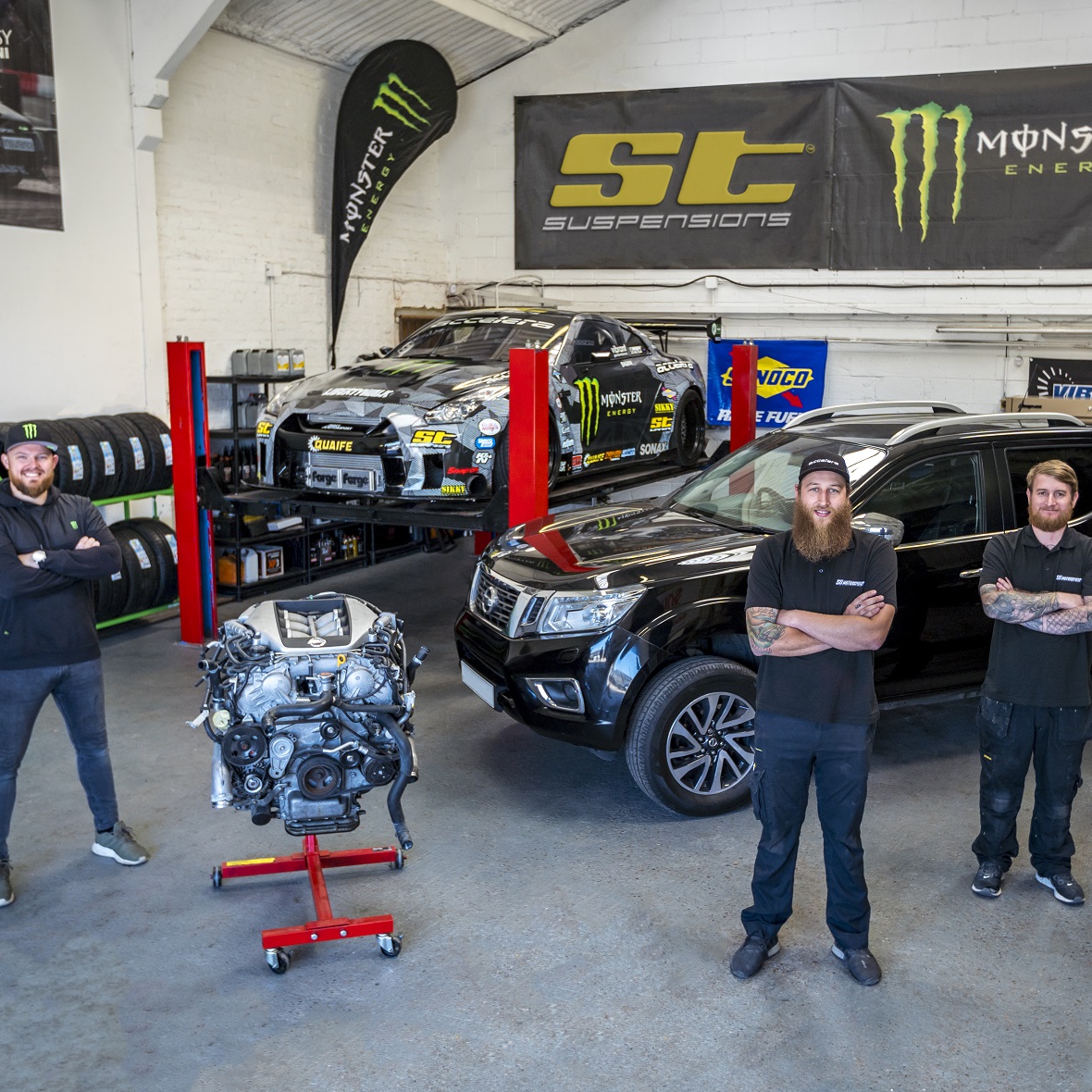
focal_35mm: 35
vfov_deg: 47.2
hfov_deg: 47.0
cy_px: 543
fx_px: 1249
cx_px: 638
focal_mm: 27
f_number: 3.5
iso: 320
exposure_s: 1/60
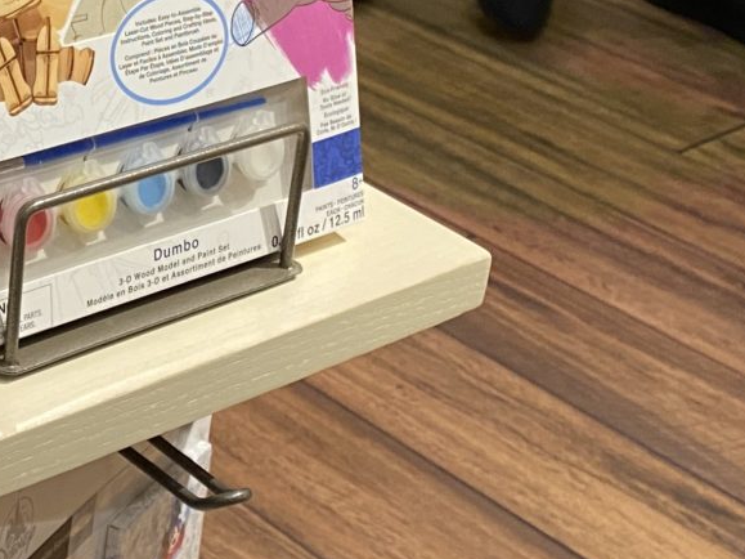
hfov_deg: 19.4
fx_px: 1980
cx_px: -265
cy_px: -63
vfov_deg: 15.6
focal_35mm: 92
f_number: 1.8
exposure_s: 1/60
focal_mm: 4.25
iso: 125
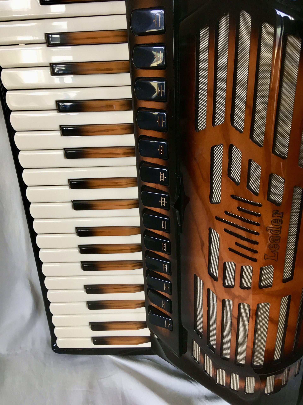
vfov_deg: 61.7
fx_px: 338
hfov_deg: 48.2
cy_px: 202
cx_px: 152
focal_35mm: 29
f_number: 2.2
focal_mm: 4.15
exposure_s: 1/33
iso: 80
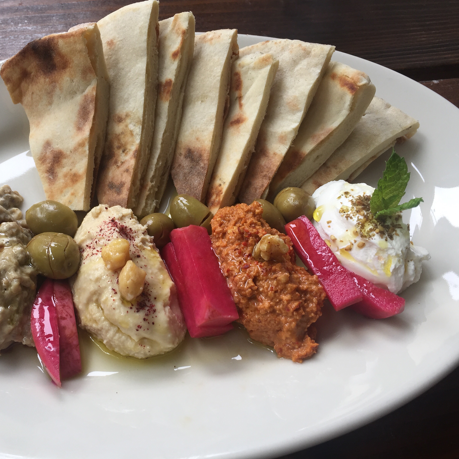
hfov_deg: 46.7
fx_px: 525
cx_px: 167
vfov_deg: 47.2
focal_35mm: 35
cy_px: 224
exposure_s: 1/130
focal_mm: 4.15
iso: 32
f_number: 2.2
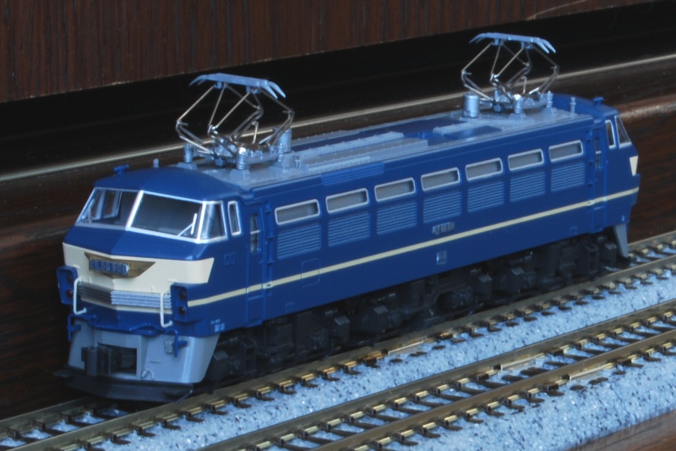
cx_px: 338
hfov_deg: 24.6
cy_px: 226
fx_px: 1549
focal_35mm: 82
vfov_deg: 16.5
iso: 100
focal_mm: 55
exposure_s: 30
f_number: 25
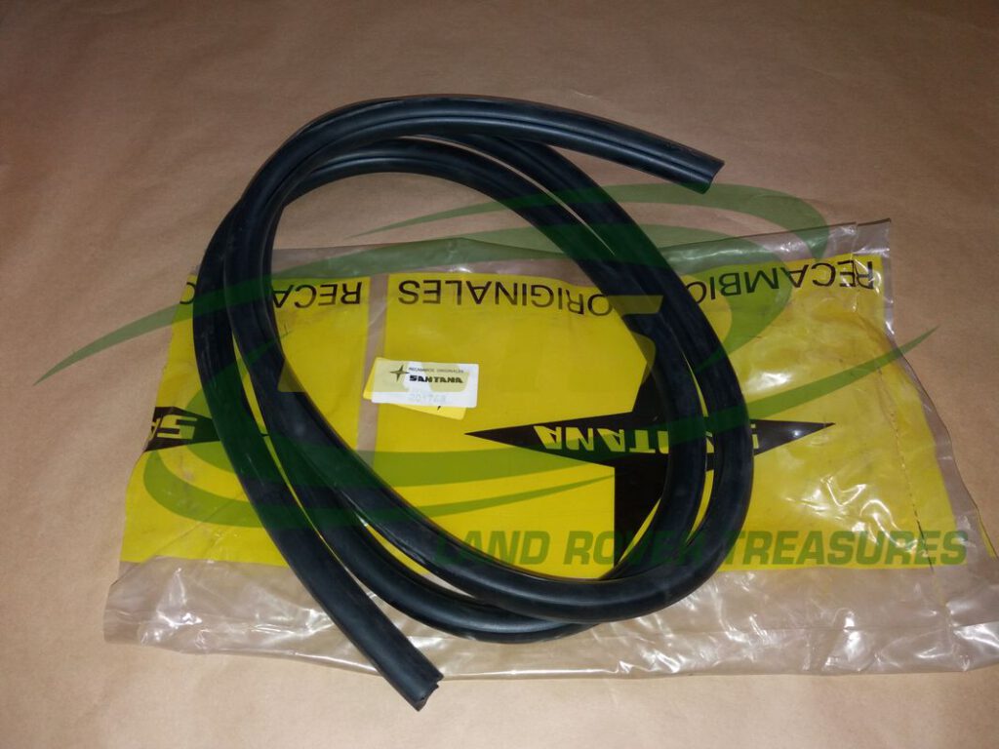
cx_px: 500
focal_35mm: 28
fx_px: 808
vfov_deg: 49.7
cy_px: 374
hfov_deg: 63.4
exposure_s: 1/41
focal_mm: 3.7
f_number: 1.9
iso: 64
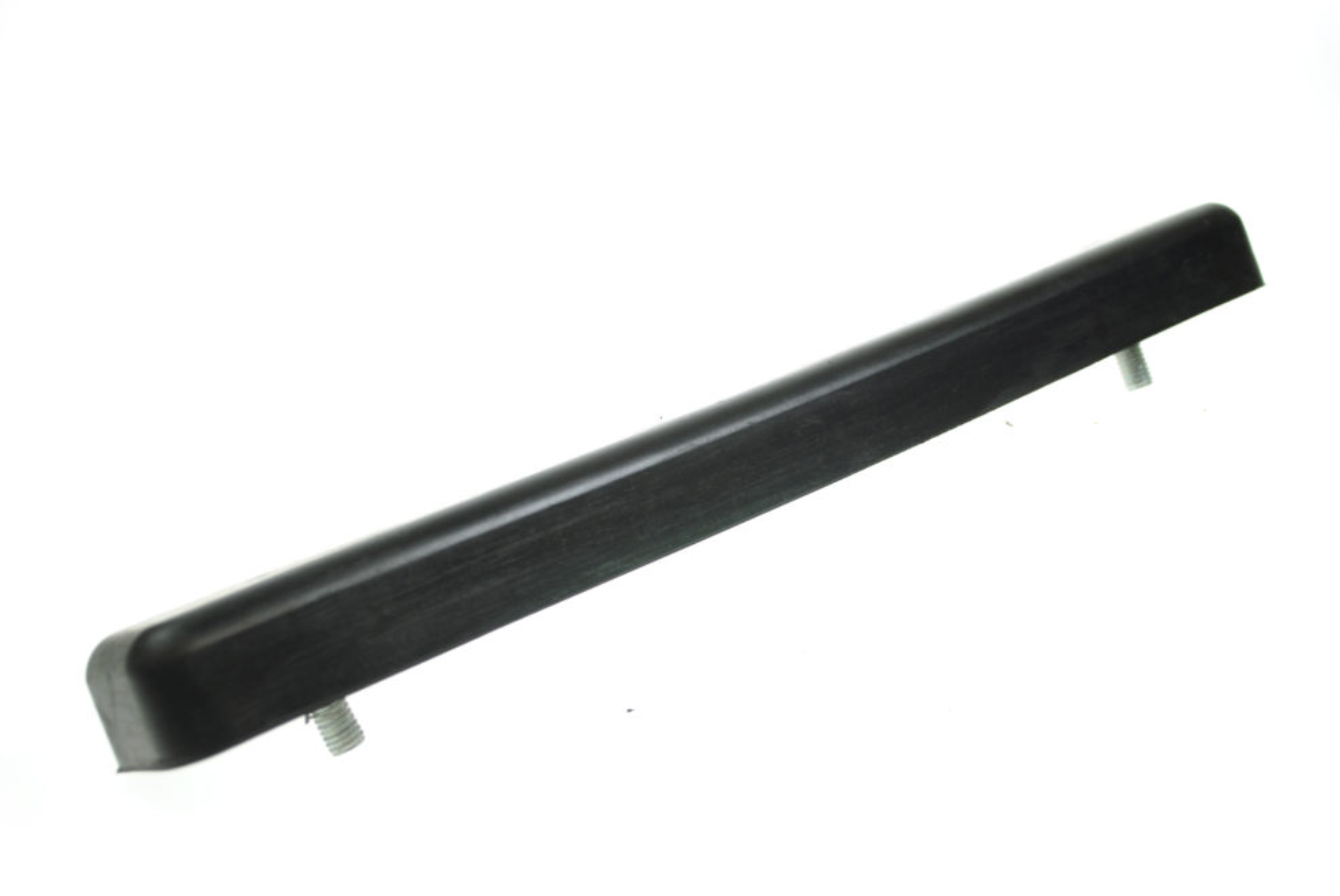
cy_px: 455
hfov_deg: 36.2
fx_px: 2049
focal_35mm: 55
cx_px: 670
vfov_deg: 24.7
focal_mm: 36
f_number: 5.6
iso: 100
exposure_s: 1/50
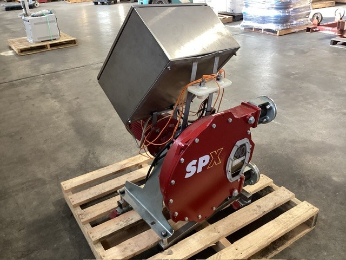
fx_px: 310
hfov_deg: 58.4
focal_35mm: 31
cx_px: 173
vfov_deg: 45.4
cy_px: 130
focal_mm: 3.3
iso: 250
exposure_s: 1/60
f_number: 2.4
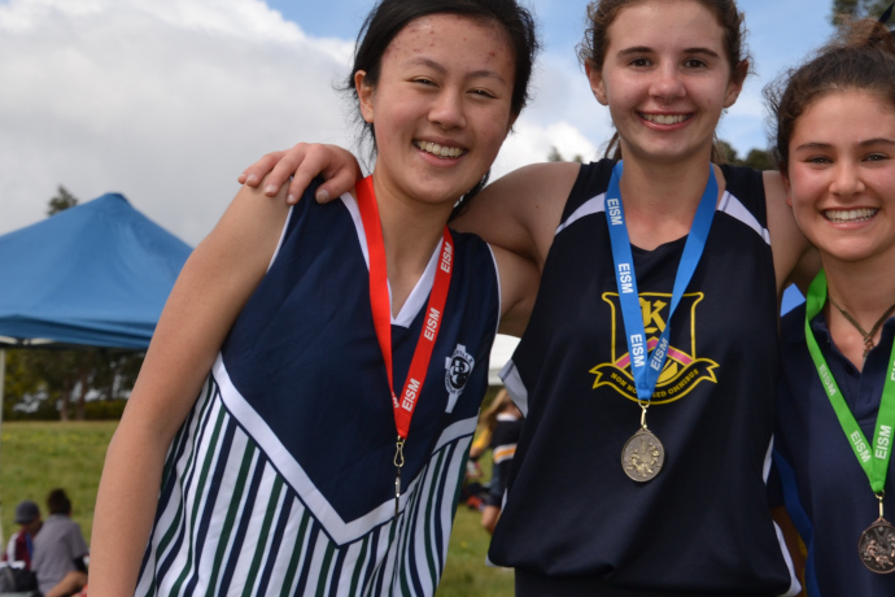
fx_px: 2983
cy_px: 366
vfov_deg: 11.4
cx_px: 576
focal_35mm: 120
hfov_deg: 17.0
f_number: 8
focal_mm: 46
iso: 100
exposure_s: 1/200
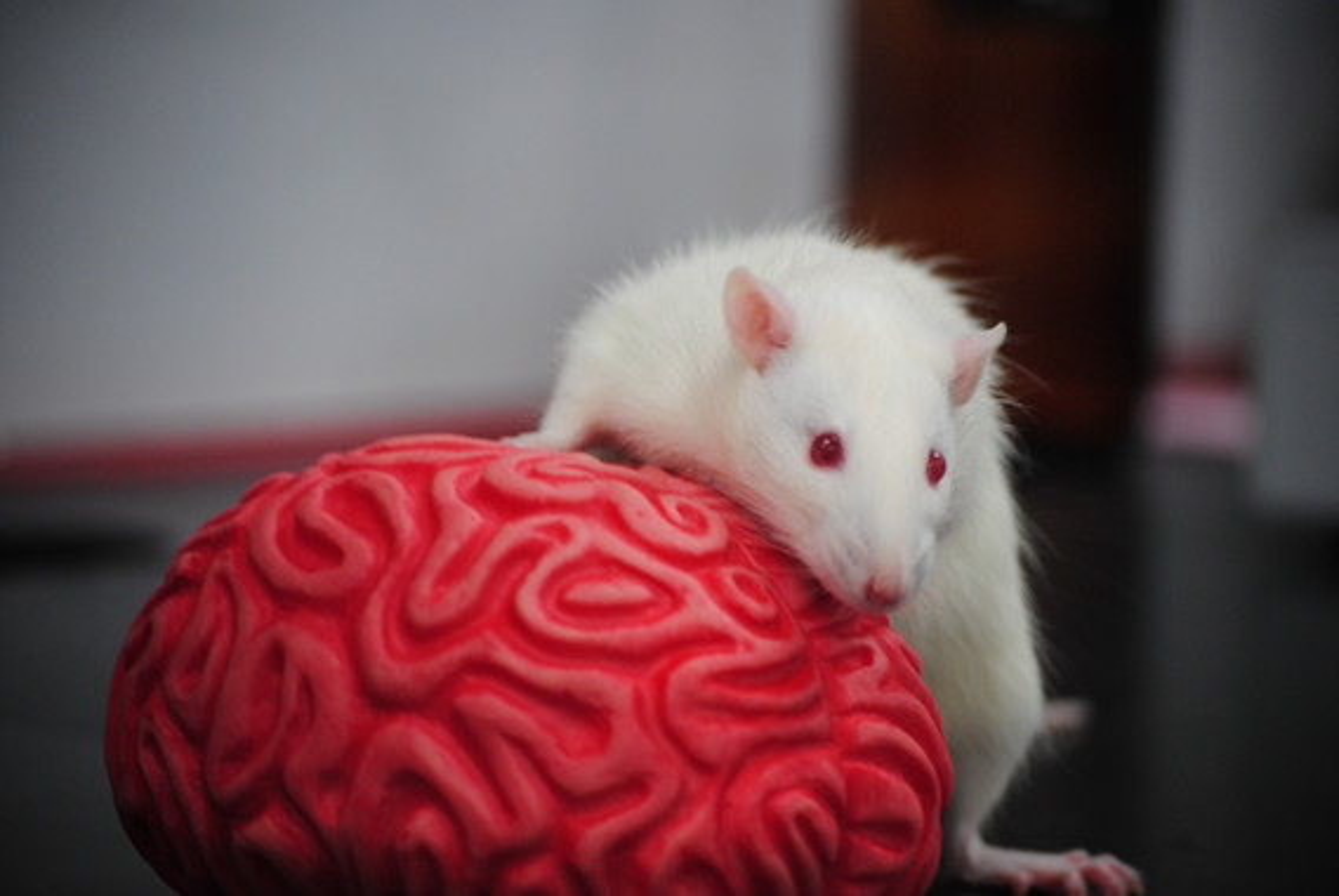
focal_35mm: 135
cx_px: 670
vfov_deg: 10.2
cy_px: 448
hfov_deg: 15.2
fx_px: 5026
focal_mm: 90
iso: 400
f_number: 4.5
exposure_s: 1/30
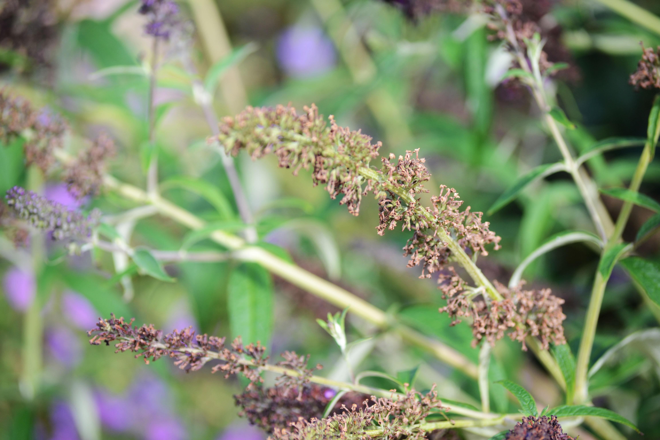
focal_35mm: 174
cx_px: 330
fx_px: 3190
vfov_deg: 7.9
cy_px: 220
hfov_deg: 11.8
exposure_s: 1/160
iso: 100
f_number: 5.6
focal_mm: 116
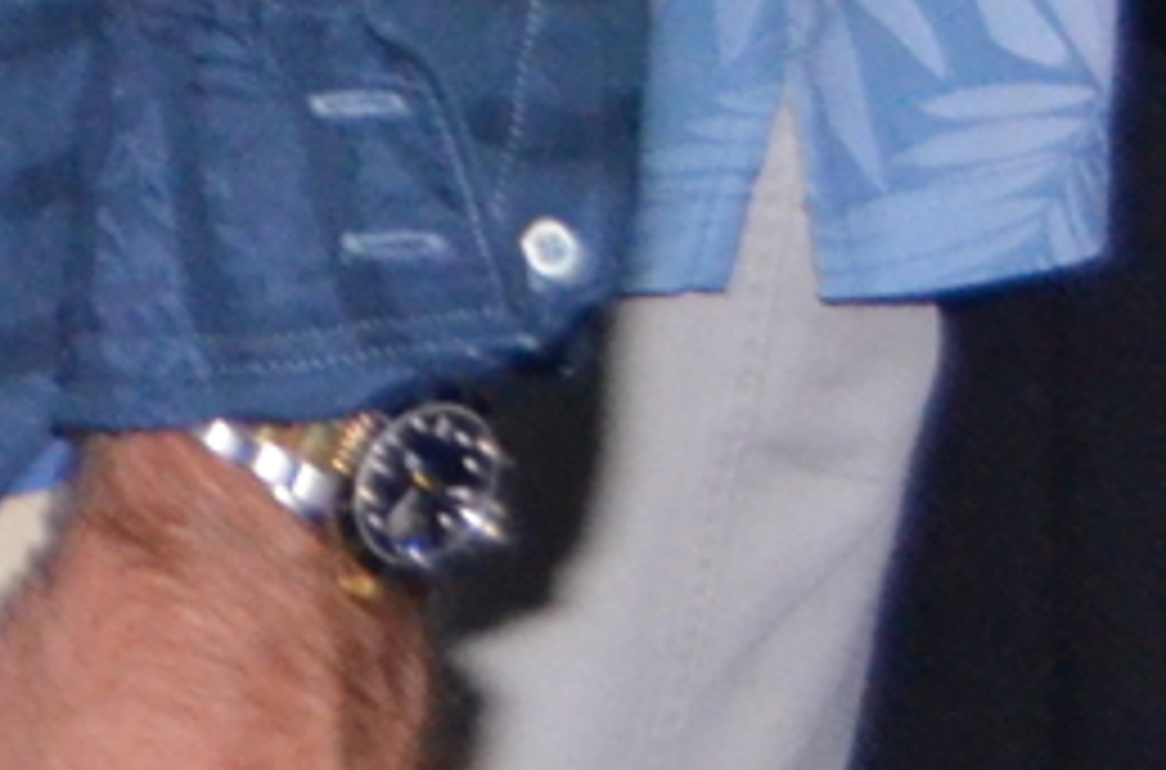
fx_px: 8977
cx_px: -3277
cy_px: -1648
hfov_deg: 6.3
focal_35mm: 278
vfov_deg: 4.7
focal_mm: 24
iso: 2800
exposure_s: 1/80
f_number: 5
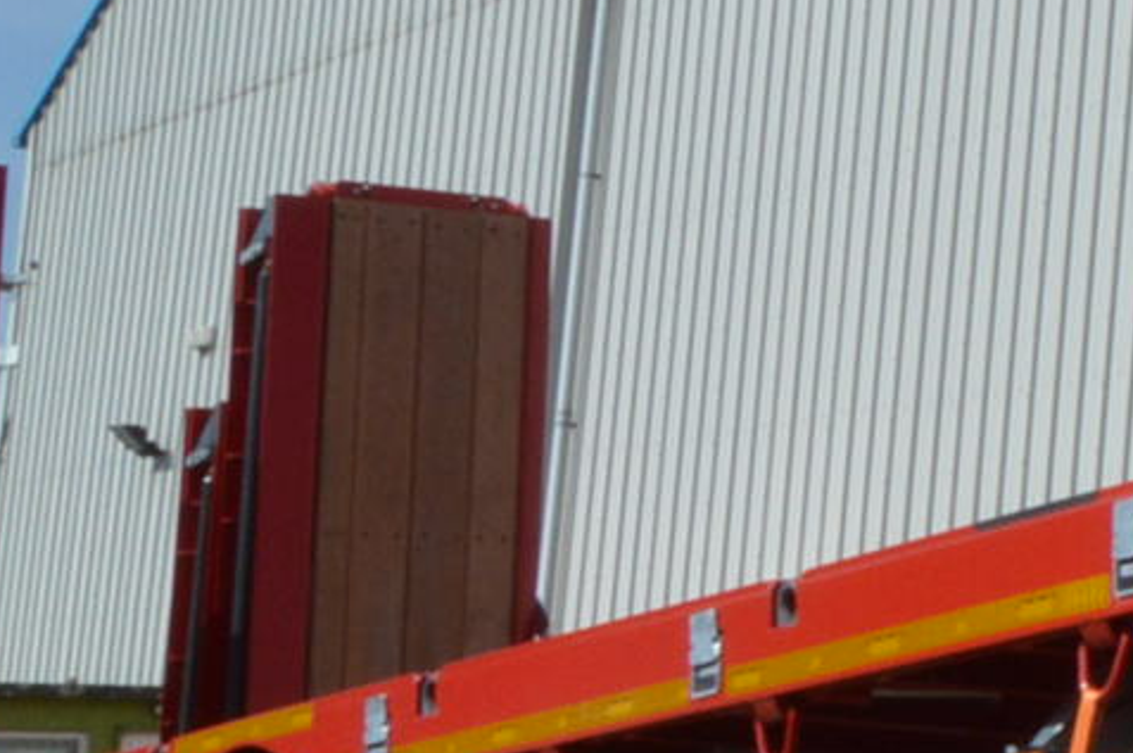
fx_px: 3275
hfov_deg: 14.1
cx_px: 2667
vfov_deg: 13.1
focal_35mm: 104
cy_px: 228
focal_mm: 11
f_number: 22
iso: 400
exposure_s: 1/160
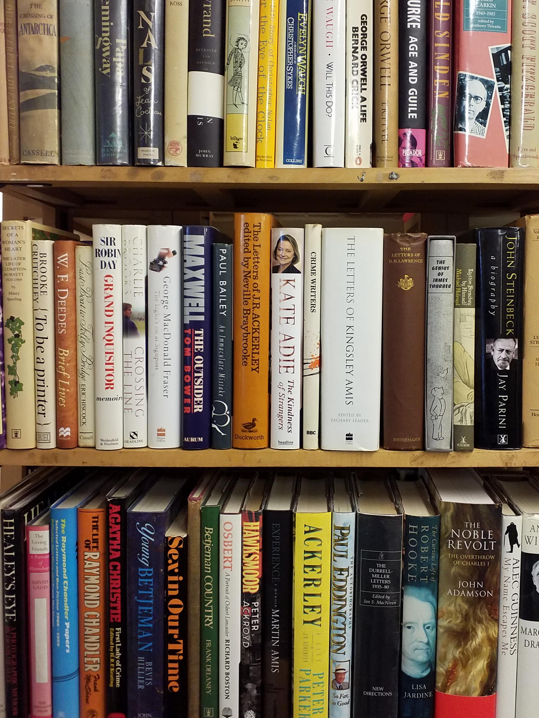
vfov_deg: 56.7
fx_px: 664
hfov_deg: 44.1
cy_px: 315
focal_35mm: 32
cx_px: 297
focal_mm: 3.6
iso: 200
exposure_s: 1/33
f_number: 1.9
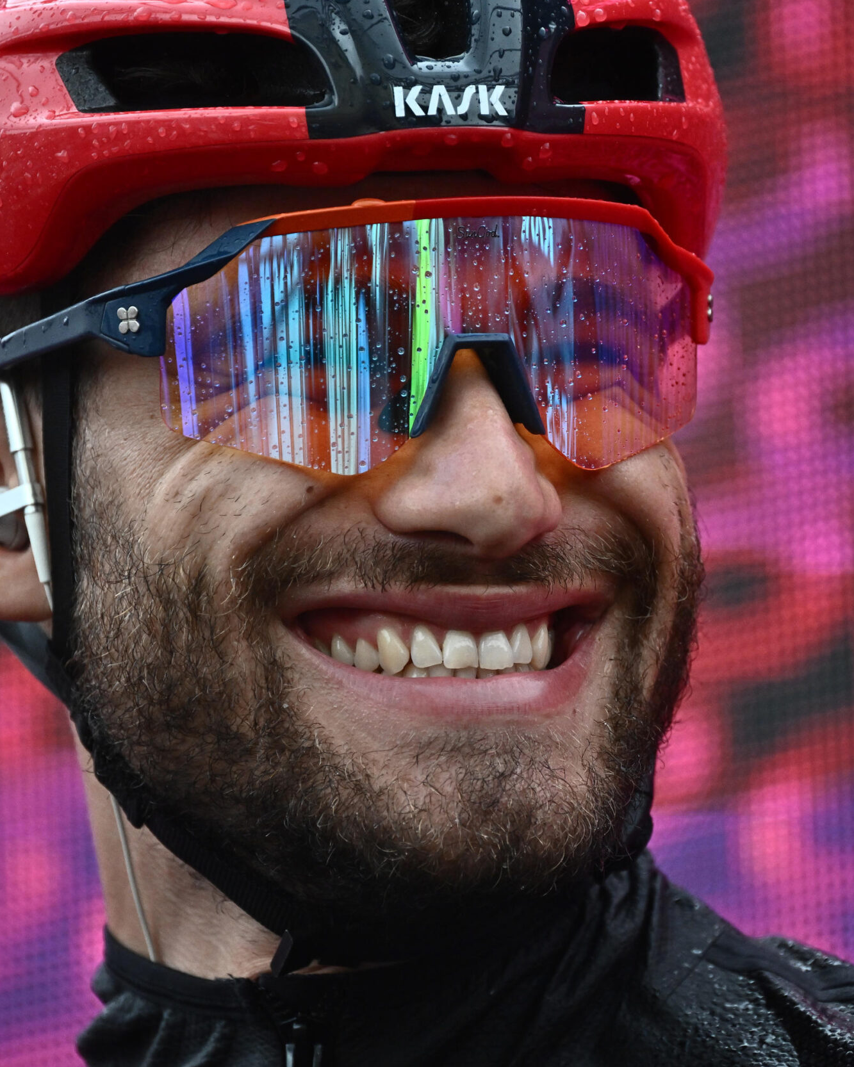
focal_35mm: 577
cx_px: 486
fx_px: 18228
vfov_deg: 3.4
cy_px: 533
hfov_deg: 2.7
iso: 1600
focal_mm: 400
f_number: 5.6
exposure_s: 1/800
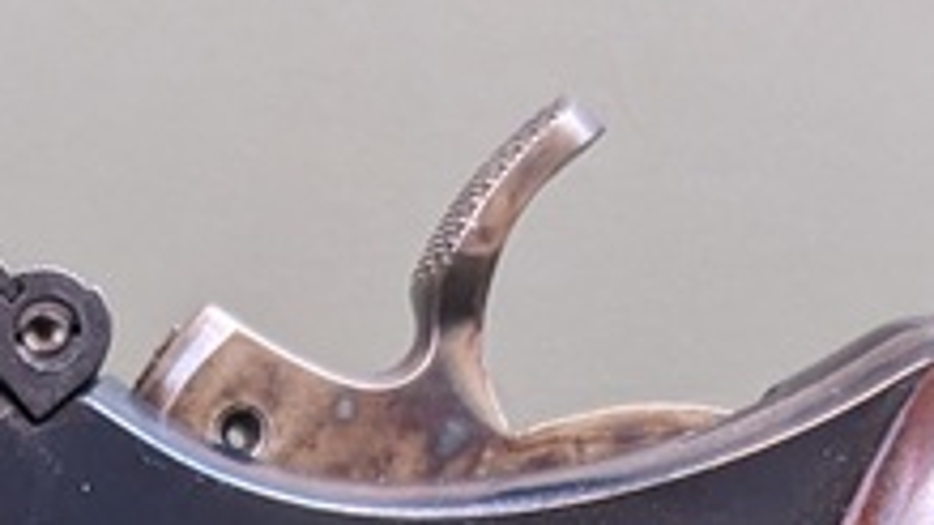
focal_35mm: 145
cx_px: 286
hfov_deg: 14.8
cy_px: 1349
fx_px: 3590
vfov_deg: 7.7
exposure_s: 1/24
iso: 103
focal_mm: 4.38
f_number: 1.73
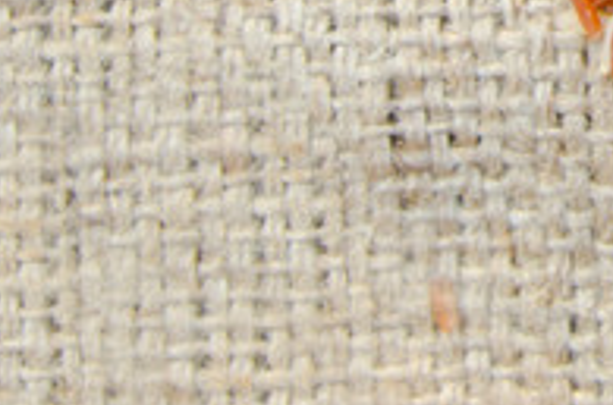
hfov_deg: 6.1
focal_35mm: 331
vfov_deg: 4.1
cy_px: -336
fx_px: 5622
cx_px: 1132
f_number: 13
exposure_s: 1/15
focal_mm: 42
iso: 100
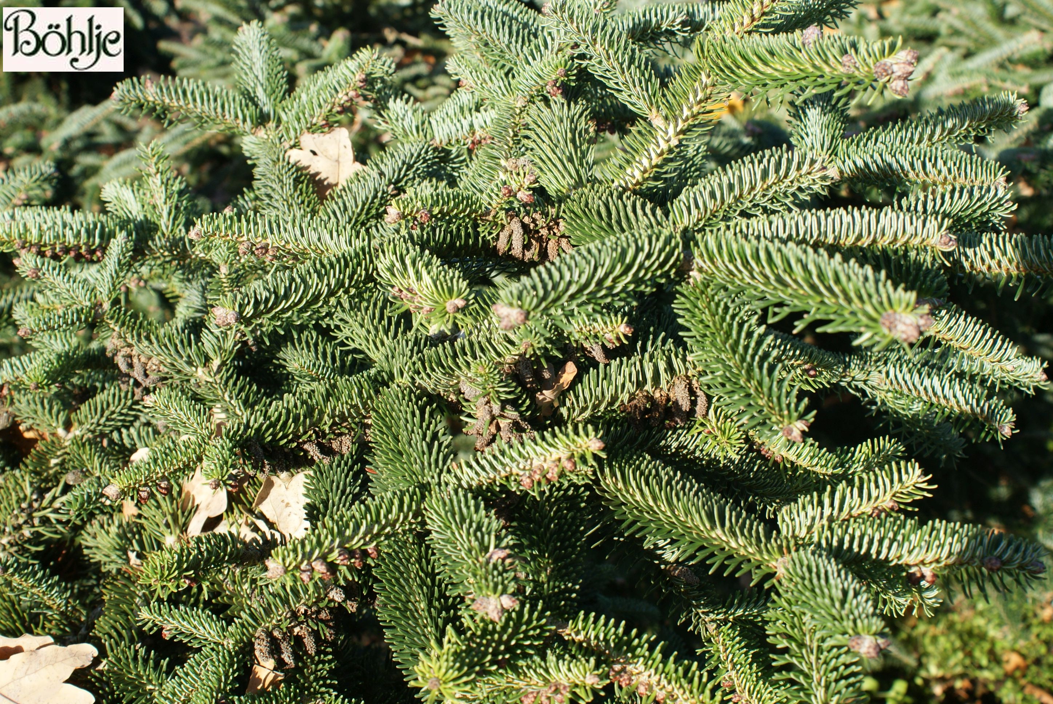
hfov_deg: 43.6
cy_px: 352
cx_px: 526
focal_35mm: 45
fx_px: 1317
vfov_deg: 29.9
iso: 100
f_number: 9
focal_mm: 30
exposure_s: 1/80
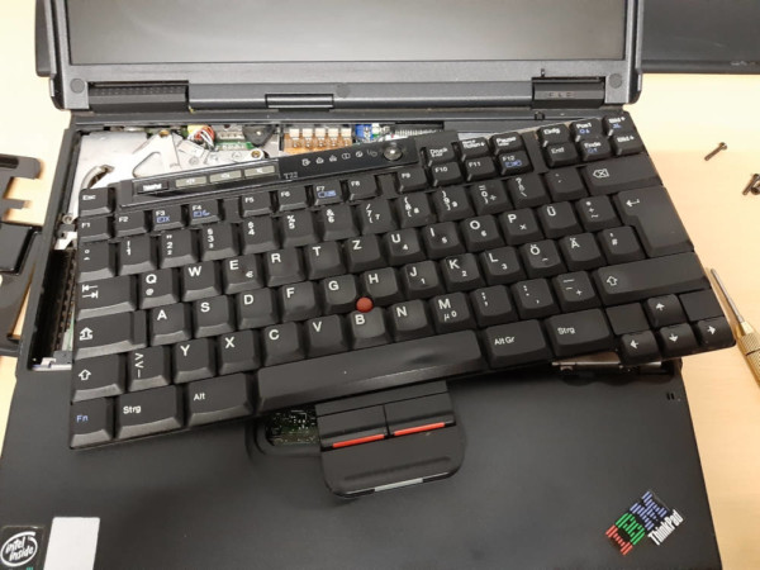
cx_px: 380
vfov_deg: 51.4
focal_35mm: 27
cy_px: 285
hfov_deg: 65.3
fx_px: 593
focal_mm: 3.93
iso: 640
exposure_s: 1/20
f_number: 1.7
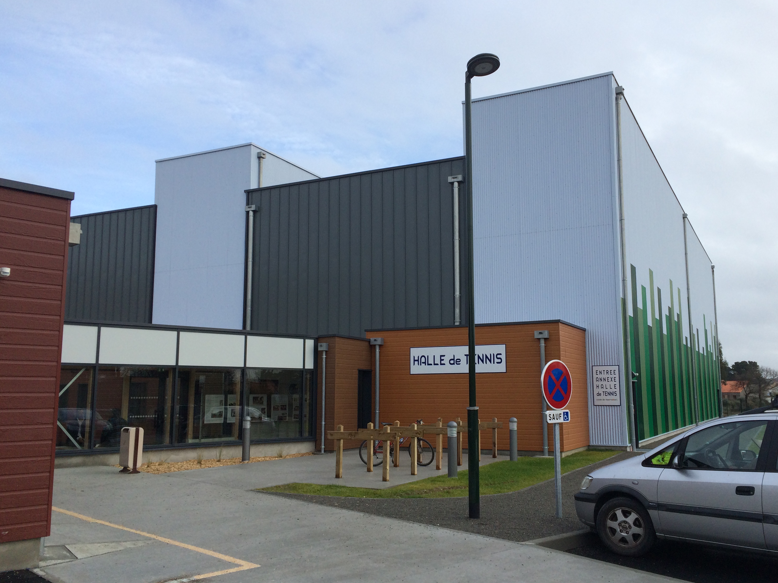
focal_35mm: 32
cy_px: 302
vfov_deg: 44.2
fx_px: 719
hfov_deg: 56.7
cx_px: 423
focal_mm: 4.15
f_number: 2.2
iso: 32
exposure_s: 1/1282
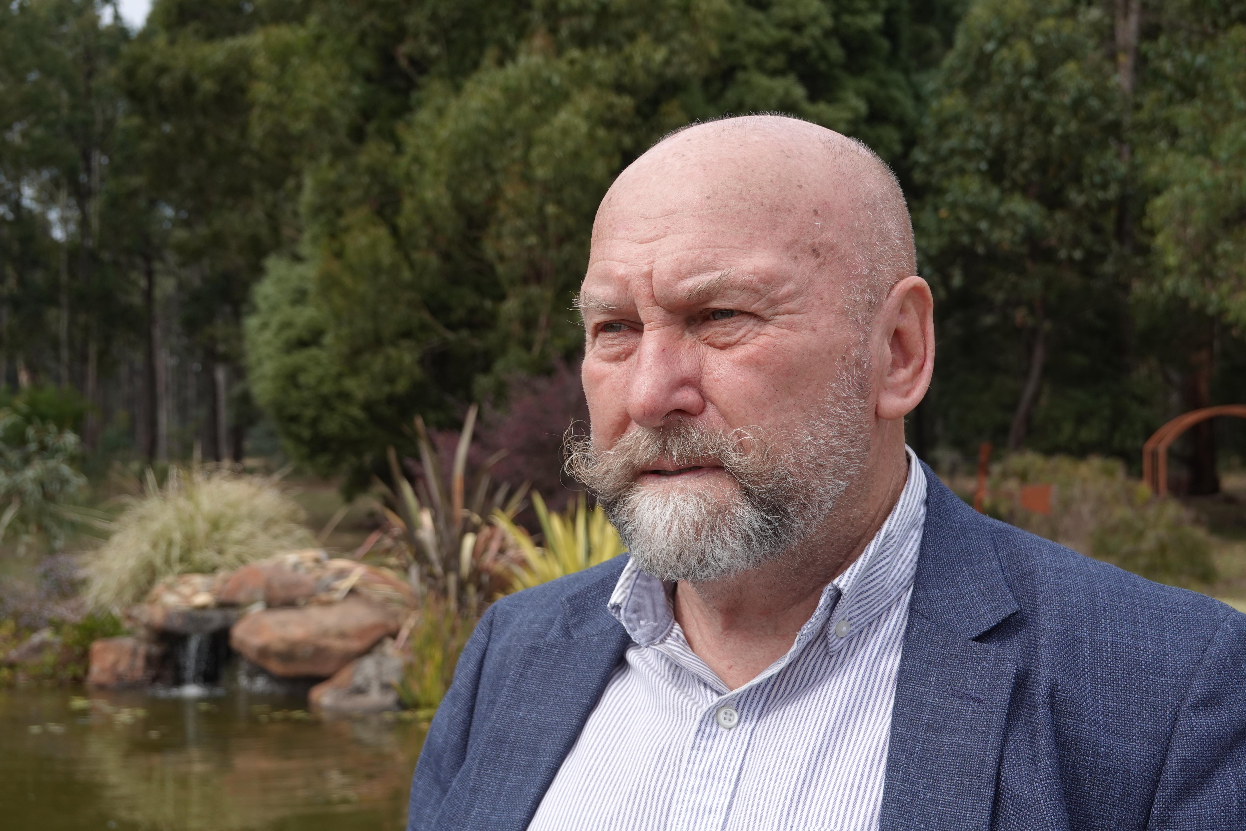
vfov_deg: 27.0
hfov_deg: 39.6
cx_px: 623
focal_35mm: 50
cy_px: 416
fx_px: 1730
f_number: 4
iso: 100
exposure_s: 1/500
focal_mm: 19.03
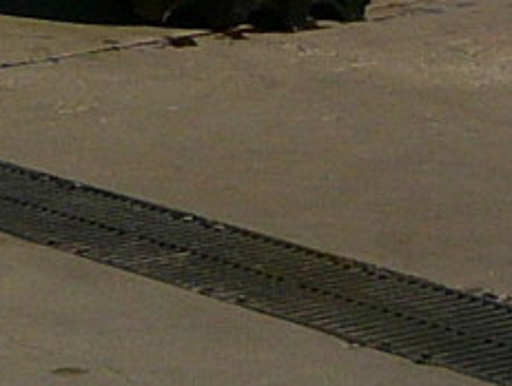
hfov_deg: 7.8
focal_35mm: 242
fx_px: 3585
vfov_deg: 5.8
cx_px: -565
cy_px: -677
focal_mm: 5.2
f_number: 5
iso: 80
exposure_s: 1/800
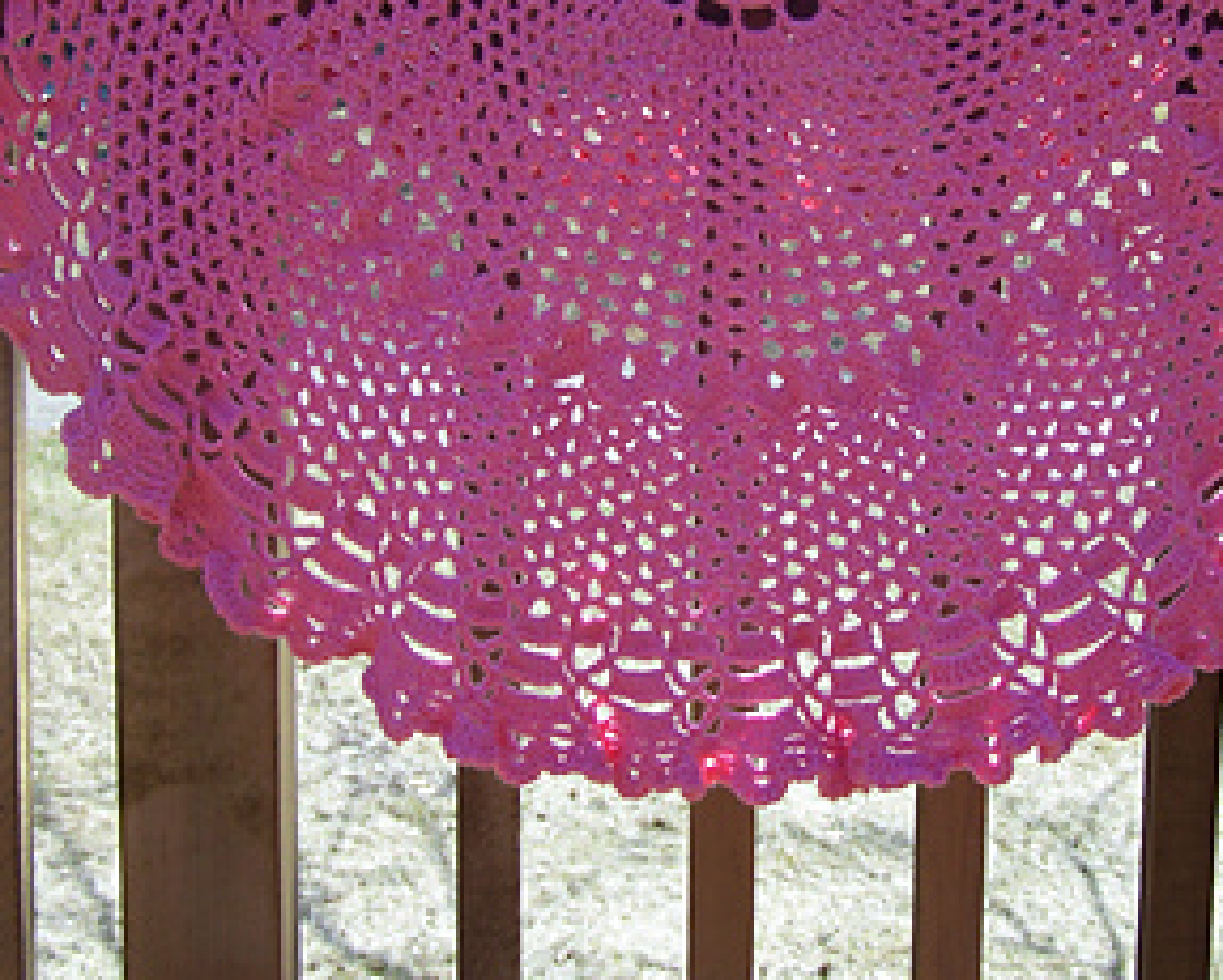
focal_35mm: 68
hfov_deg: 27.8
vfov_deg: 22.4
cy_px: 330
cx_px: 707
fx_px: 2463
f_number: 2.8
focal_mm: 6.7
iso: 64
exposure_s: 1/250
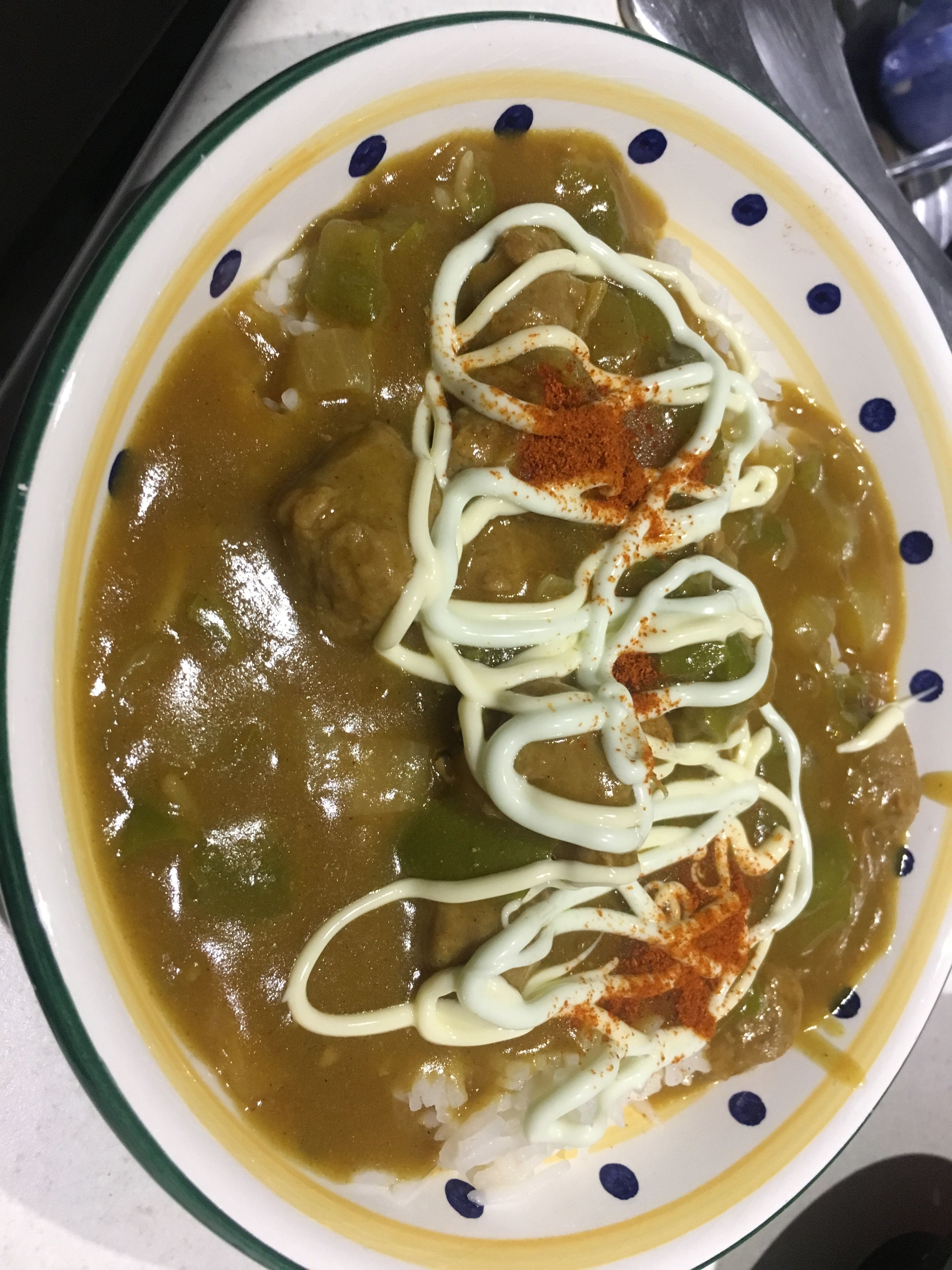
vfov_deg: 61.7
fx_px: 1063
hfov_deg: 48.2
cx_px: 476
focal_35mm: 29
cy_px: 635
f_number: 2.2
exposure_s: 1/20
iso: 200
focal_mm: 4.15
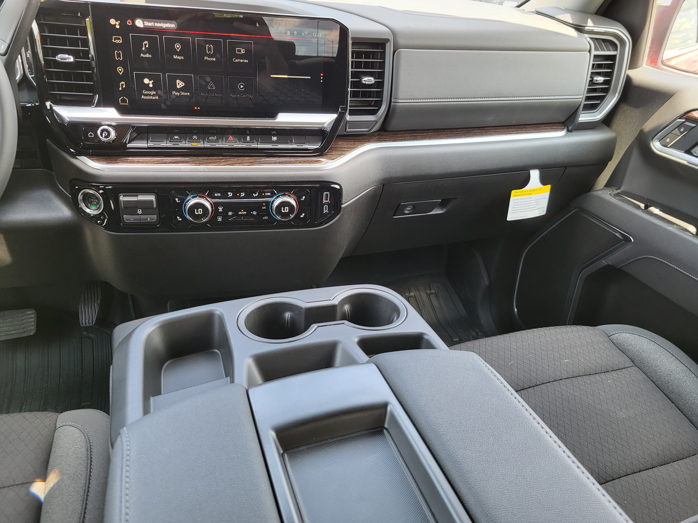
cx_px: 349
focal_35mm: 26
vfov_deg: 53.1
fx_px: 524
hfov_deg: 67.3
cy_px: 262
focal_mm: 5.4
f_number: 1.8
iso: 160
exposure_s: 1/120
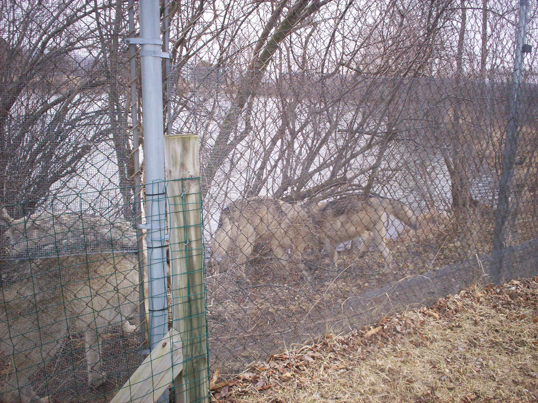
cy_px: 202
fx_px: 560
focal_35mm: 36
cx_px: 269
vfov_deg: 39.7
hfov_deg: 51.4
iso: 140
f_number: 4.5
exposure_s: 1/82.8
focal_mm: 6
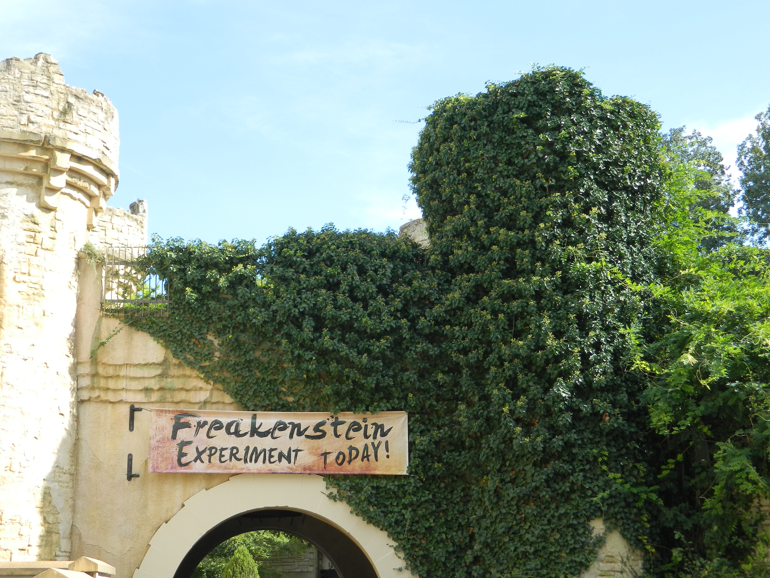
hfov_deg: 34.9
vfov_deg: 26.6
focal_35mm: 55
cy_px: 265
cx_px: 350
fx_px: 1223
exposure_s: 1/250
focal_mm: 8.4
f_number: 3.6
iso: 80
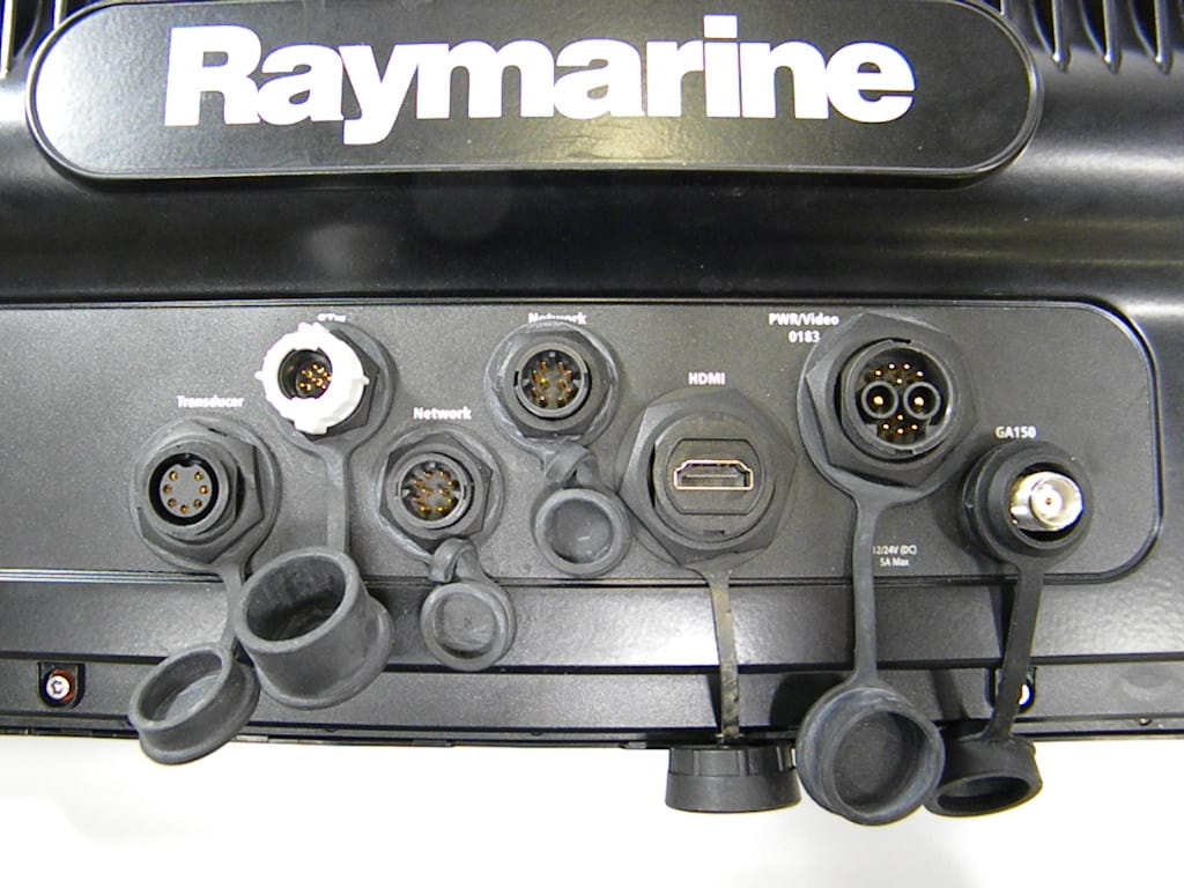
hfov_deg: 63.4
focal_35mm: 28
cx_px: 592
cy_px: 444
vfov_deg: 49.7
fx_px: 958
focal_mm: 5
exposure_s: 1/63
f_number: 3.5
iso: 838
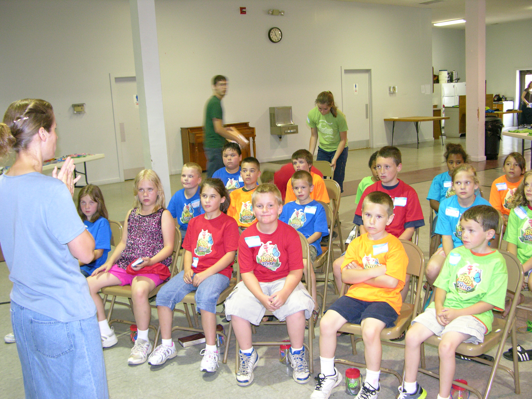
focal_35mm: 35
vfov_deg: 40.7
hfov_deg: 52.6
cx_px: 266
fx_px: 538
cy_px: 200
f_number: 2.8
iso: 200
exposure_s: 1/21.6
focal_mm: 8.9
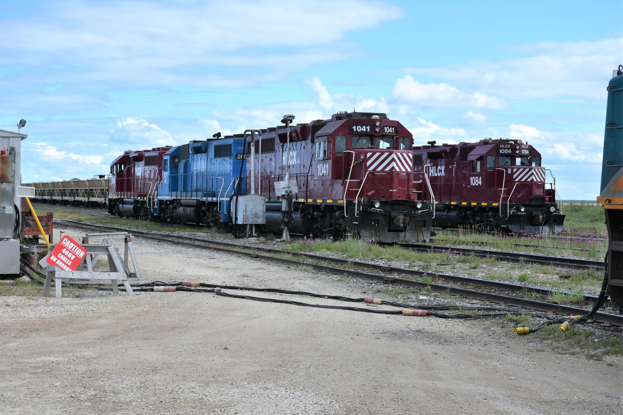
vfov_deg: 18.9
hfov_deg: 28.1
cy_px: 208
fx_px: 1246
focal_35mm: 72
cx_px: 312
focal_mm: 48
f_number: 8
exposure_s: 1/500
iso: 200
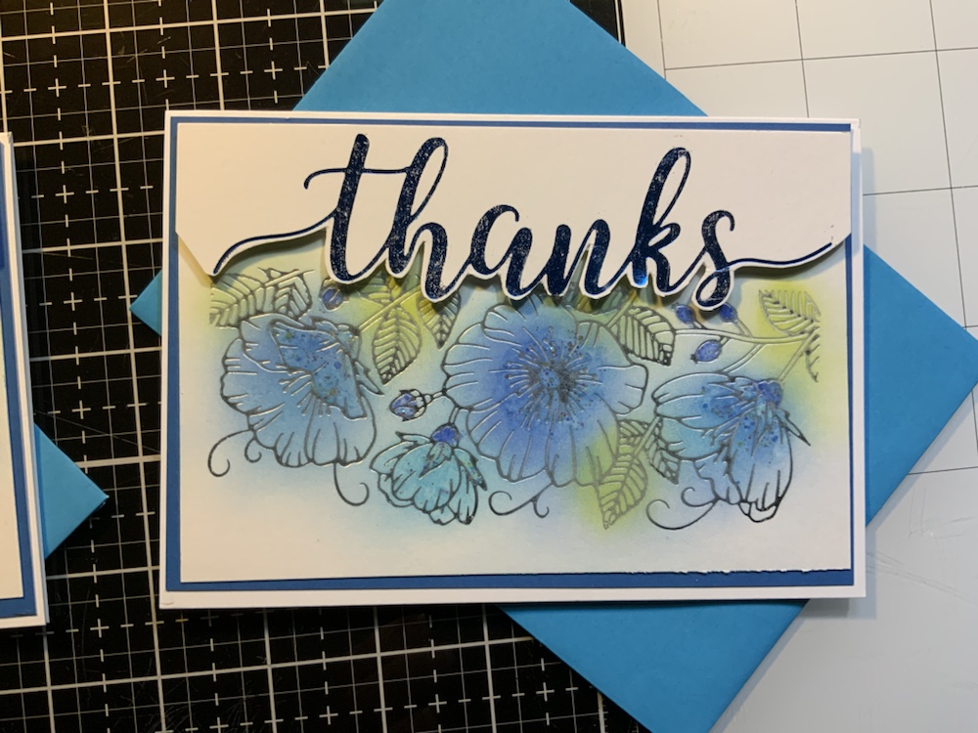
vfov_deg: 48.2
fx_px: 819
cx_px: 489
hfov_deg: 61.7
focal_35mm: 29
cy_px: 366
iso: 50
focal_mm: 3
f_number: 1.8
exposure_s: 1/60
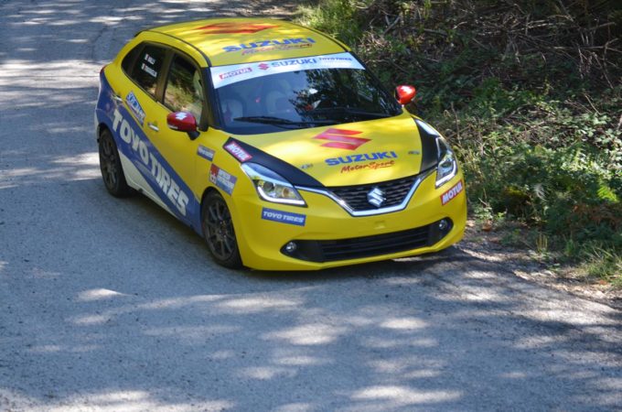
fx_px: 1810
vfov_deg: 13.0
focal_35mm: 105
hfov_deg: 19.5
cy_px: 206
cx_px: 311
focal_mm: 70
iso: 800
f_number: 4
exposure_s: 1/800
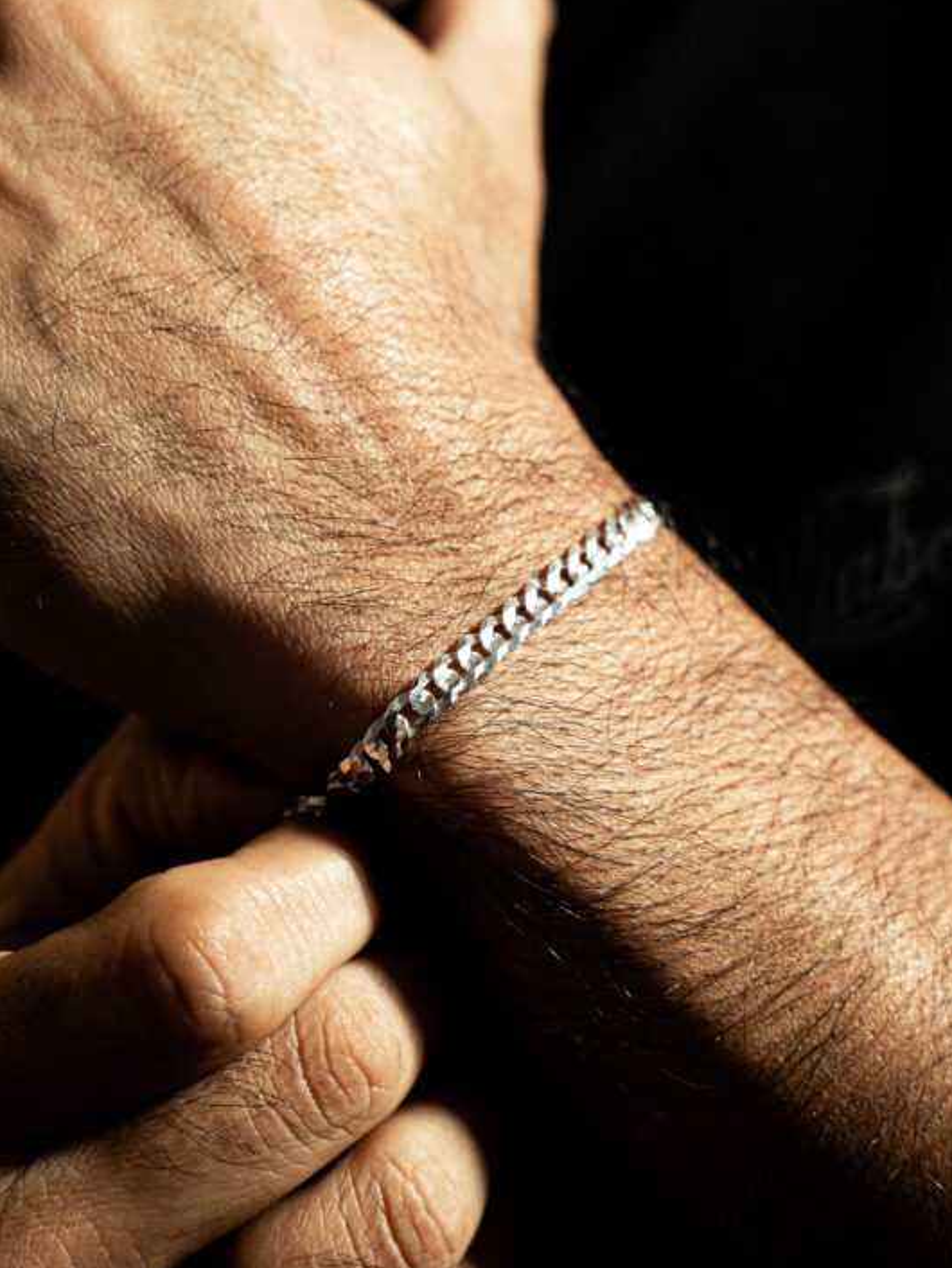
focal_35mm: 81
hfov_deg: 18.2
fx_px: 2960
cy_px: 508
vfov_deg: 24.1
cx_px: 341
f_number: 4
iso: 1600
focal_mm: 51.5
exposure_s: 1/250
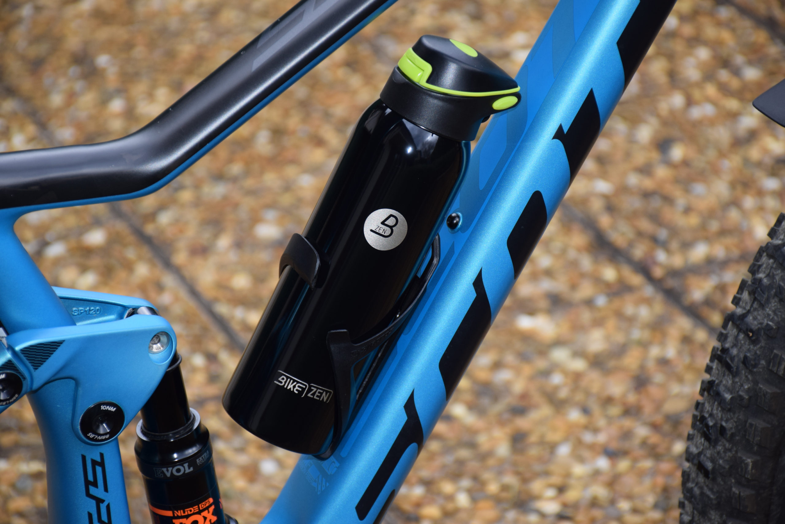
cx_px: 392
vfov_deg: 9.6
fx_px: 3107
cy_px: 262
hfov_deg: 14.4
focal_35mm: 142
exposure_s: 1/125
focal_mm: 95
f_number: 5.6
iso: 360
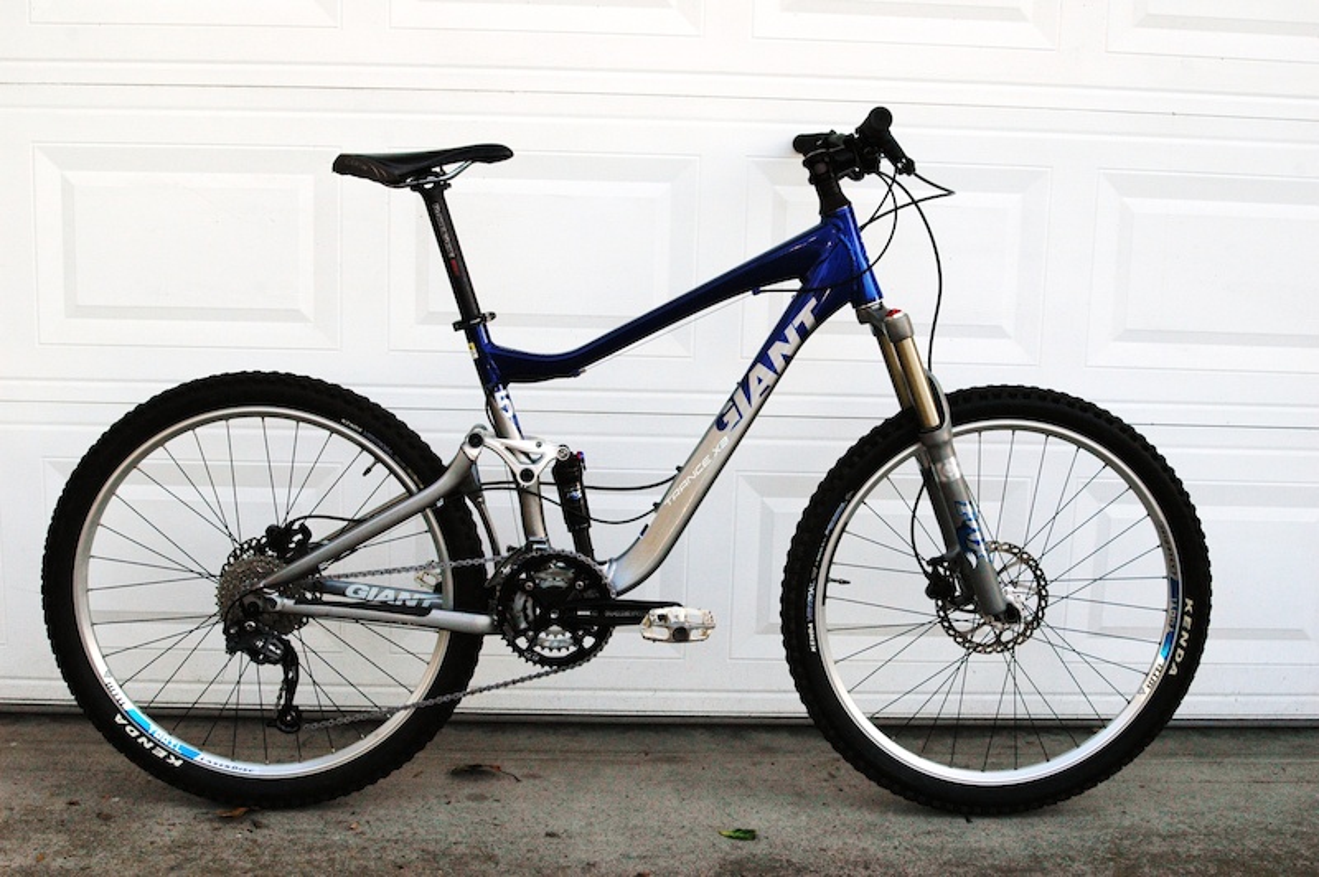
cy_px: 438
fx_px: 1538
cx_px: 660
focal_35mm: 42
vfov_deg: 31.8
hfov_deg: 46.4
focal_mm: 28
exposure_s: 1/250
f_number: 8
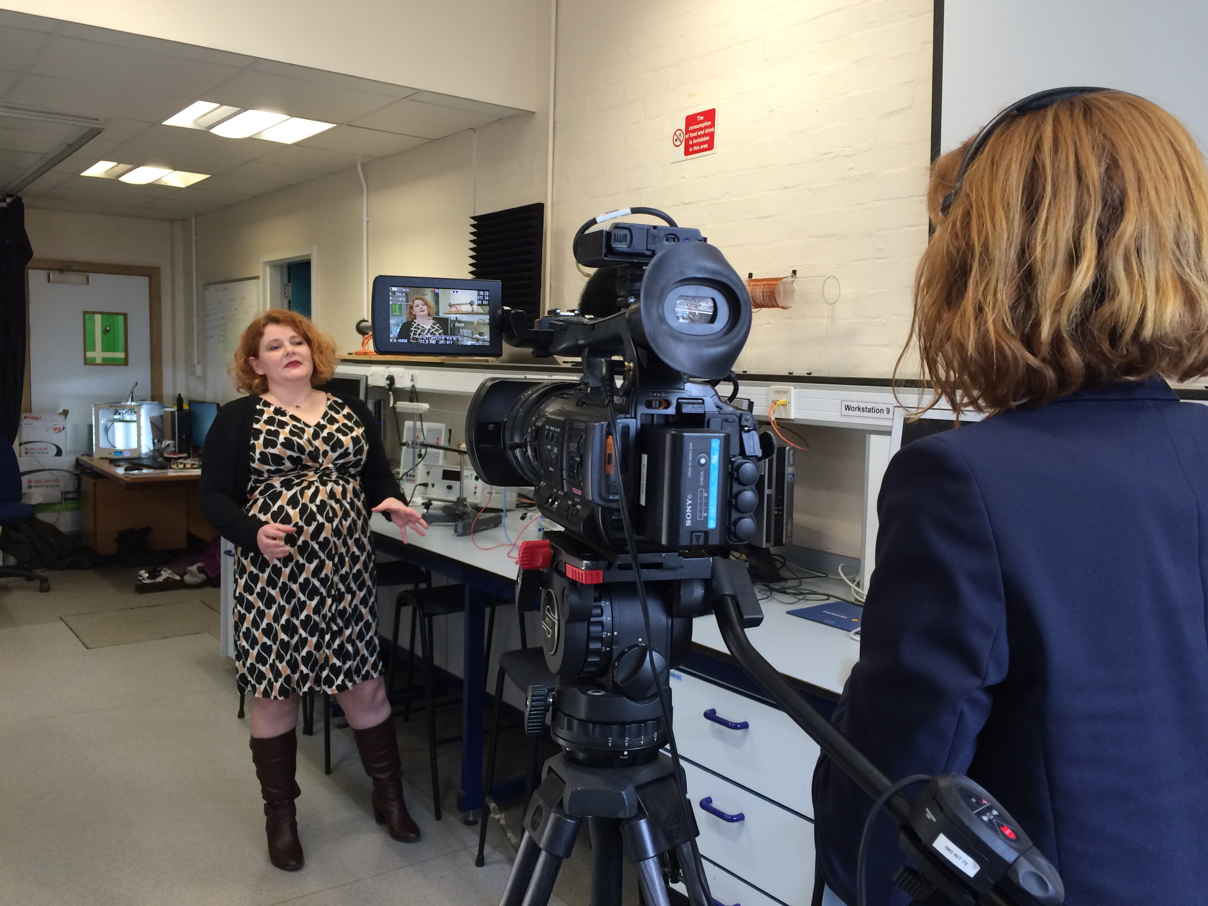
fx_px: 1012
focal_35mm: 29
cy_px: 453
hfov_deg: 61.7
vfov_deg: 48.2
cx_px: 604
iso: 64
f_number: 2.2
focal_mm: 4.15
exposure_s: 1/33
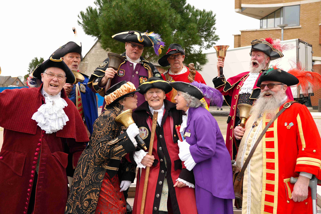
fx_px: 268
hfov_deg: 61.9
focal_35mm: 30
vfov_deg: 43.7
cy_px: 107
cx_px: 160
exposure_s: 1/160
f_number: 4
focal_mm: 30
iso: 80
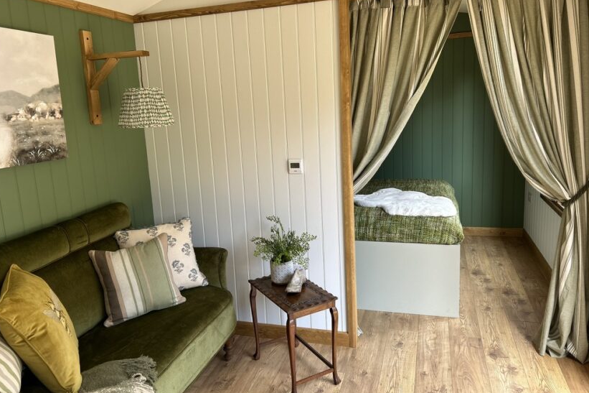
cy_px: 188
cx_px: 294
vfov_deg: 46.4
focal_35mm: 28
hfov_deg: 65.5
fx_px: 458
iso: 40
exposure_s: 1/121
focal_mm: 5.7
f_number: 1.5
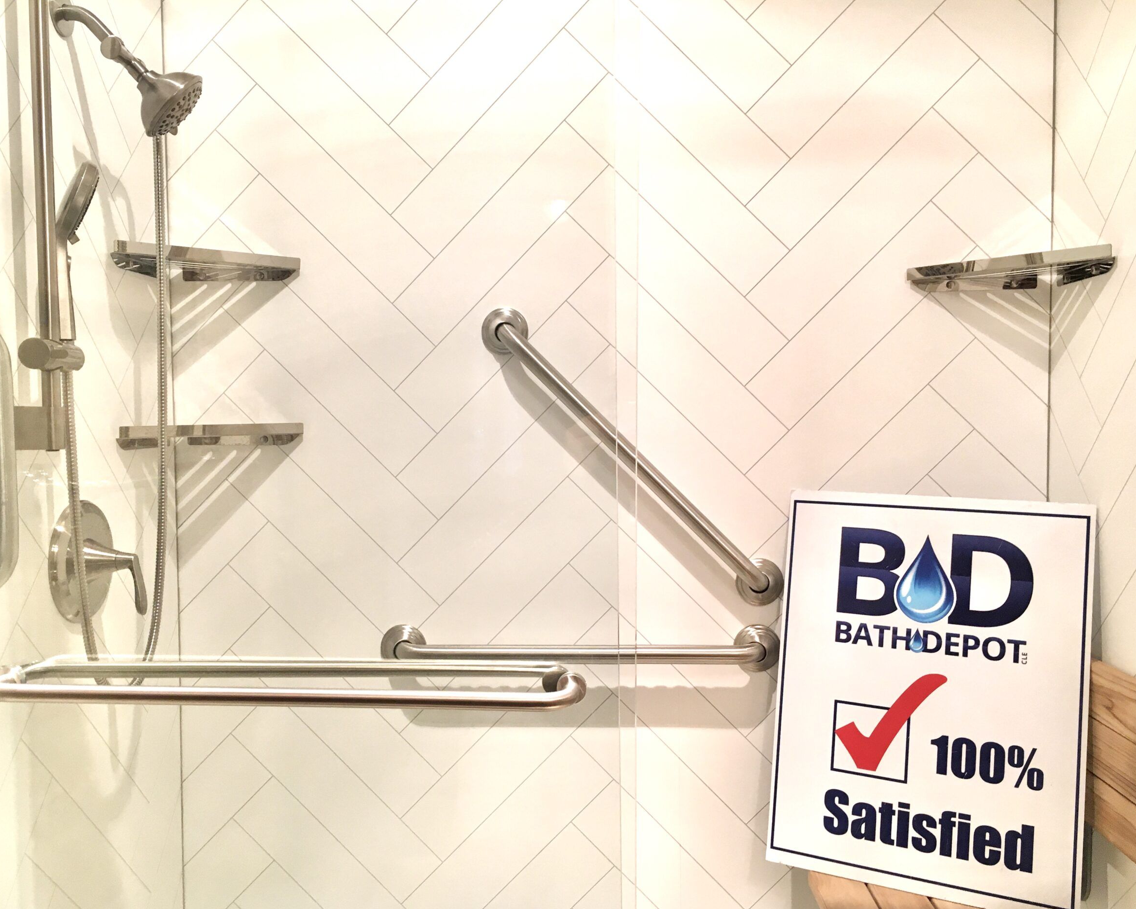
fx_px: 1042
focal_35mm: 31
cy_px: 466
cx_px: 542
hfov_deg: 57.2
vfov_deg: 47.1
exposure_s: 1/33
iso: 40
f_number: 2.2
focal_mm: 4.15
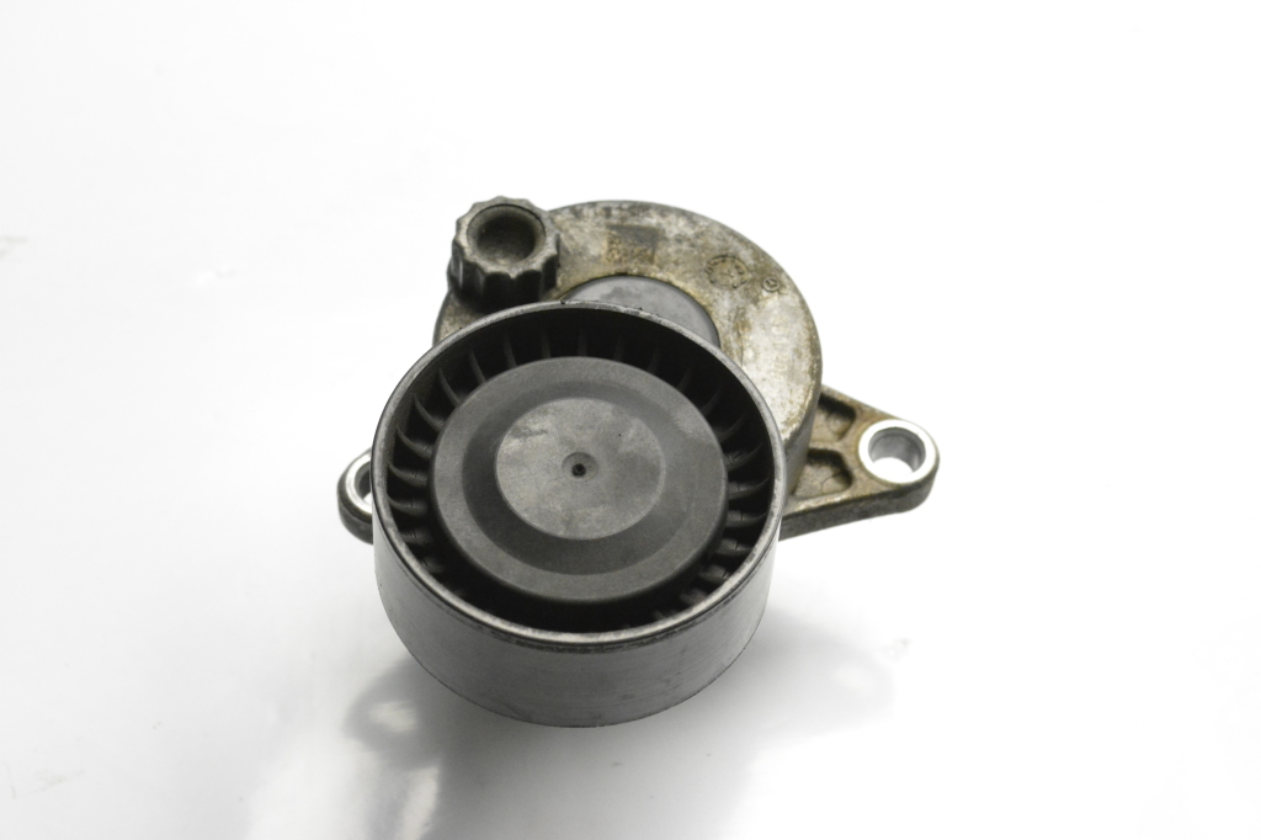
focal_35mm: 82
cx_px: 630
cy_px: 420
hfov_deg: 24.6
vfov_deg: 16.5
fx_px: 2889
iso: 6400
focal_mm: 55
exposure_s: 1/320
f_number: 9
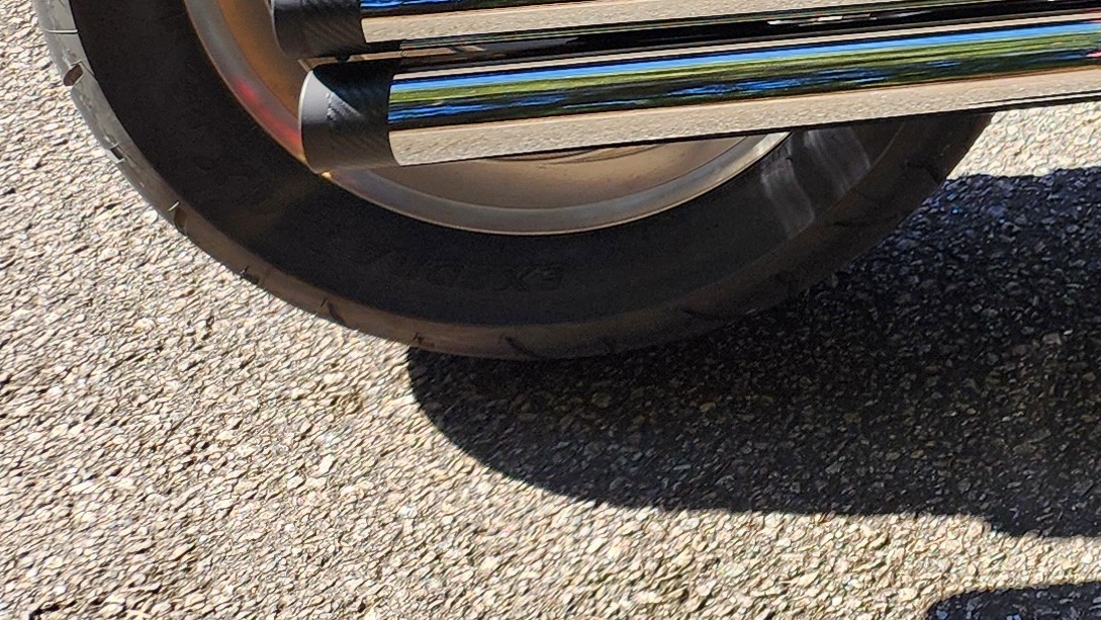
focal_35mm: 92
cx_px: 1814
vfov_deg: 12.0
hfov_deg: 19.2
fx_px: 2686
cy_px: -534
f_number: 1.8
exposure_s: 1/220
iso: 12
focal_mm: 6.4
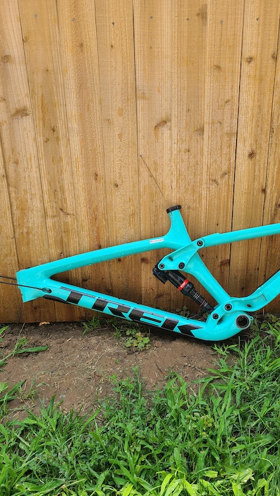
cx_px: 171
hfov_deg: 40.0
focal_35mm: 29
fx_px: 382
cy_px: 248
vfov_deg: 66.0
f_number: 1.8
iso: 40
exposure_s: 1/934
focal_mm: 5.4
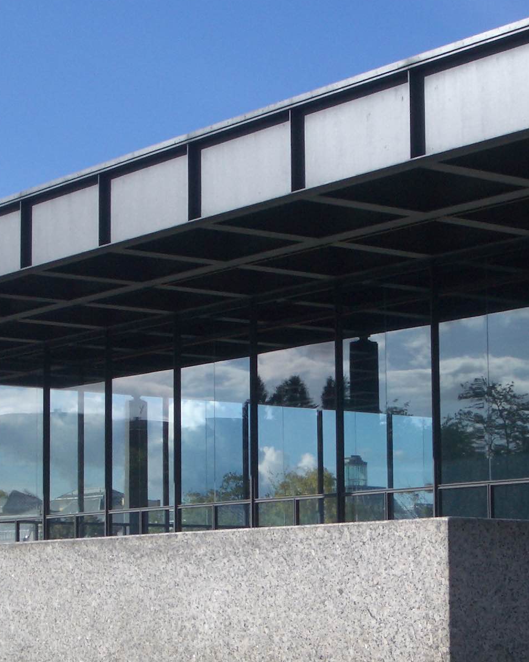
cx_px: 275
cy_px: 443
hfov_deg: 16.7
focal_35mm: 92
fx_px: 1801
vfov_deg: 20.7
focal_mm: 8.2
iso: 50
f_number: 5
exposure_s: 1/400
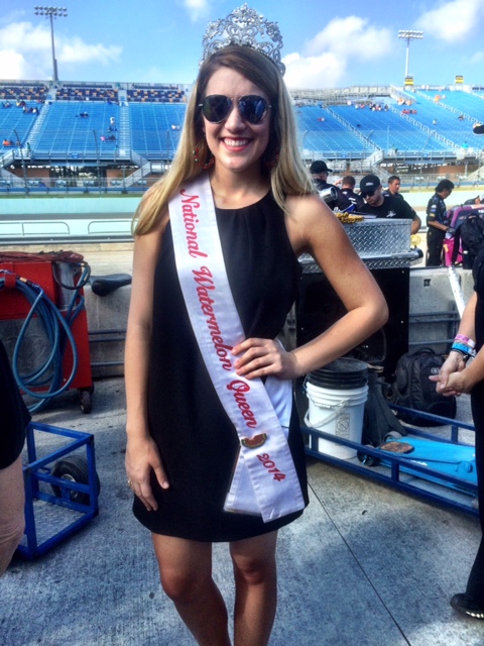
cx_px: 242
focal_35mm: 29
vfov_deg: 61.7
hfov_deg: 48.2
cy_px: 323
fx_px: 541
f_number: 2.2
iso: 32
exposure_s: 1/954
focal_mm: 4.15
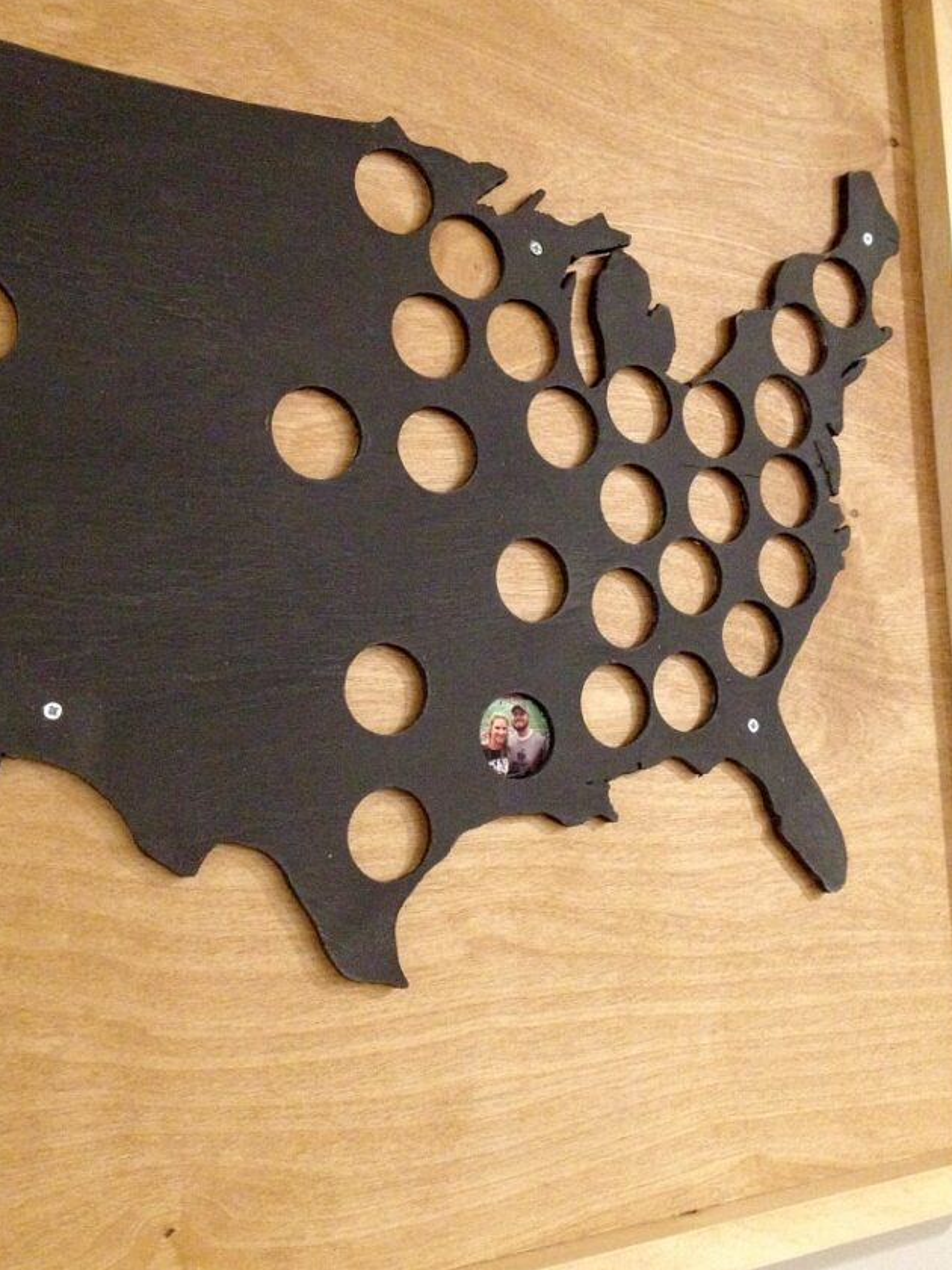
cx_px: 517
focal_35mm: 40
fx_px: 1467
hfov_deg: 35.9
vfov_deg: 46.8
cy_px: 593
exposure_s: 1/15
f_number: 2.4
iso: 500
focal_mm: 4.28
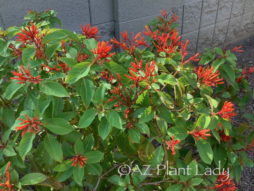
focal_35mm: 31
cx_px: 127
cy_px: 96
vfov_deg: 45.5
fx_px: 228
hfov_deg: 58.3
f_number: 2.4
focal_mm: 3.3
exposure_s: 1/120
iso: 40
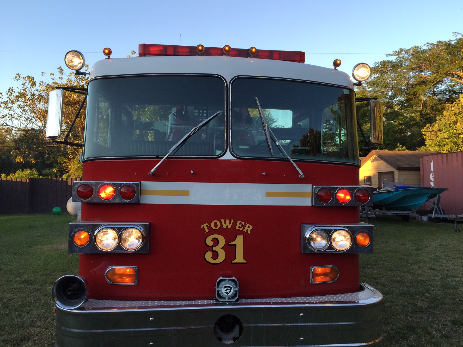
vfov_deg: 48.2
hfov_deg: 61.7
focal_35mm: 29
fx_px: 388
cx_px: 232
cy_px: 174
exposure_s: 1/205
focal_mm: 4.15
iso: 32
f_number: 2.2
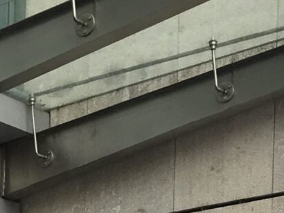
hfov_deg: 10.6
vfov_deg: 7.4
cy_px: 592
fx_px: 1486
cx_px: -112
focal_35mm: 181
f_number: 2.2
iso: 25
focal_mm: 4.15
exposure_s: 1/212
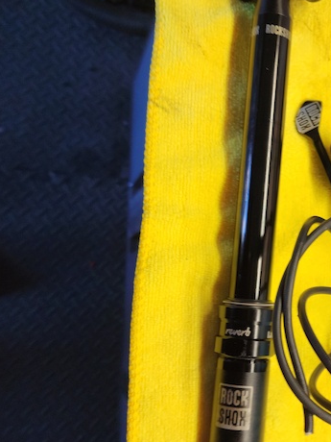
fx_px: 510
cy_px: 246
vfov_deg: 46.7
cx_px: 284
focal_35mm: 40
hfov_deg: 34.4
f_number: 1.8
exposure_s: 1/60
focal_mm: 6.4
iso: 50
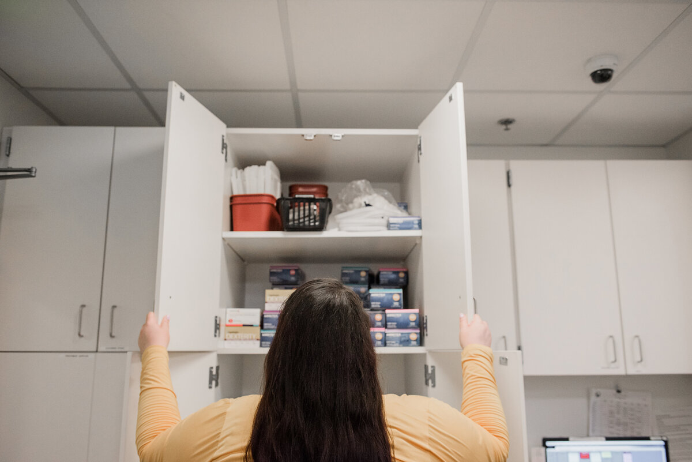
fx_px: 596
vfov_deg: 42.4
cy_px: 231
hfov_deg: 60.3
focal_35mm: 31
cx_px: 346
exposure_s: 1/400
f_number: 3.5
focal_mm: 31
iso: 1250
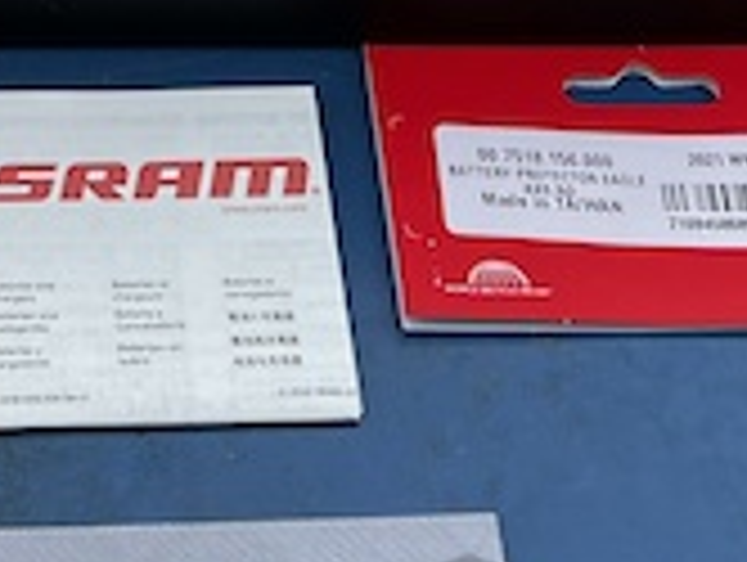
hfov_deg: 15.3
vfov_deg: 11.4
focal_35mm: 125
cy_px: -256
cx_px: -68
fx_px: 2701
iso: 50
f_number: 1.5
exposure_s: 1/1089
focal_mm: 5.7
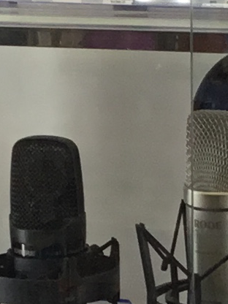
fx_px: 2134
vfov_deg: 8.1
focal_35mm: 243
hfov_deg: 6.1
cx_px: 167
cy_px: 294
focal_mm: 3.3
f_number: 2.4
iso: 32
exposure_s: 1/50
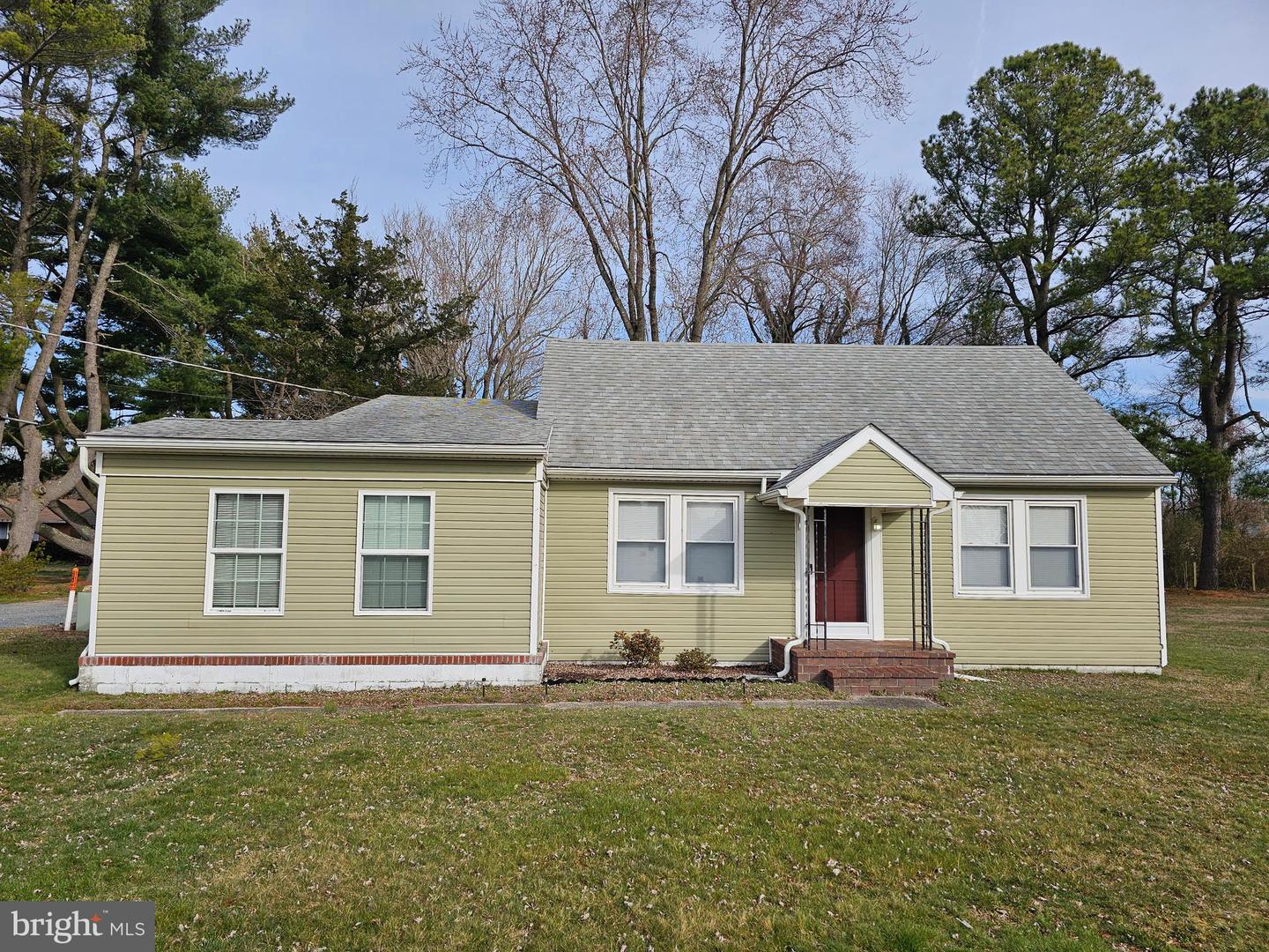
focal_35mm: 23
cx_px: 634
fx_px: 843
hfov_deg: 73.9
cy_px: 476
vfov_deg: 58.9
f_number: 1.7
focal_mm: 6.3
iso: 10
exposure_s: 1/720
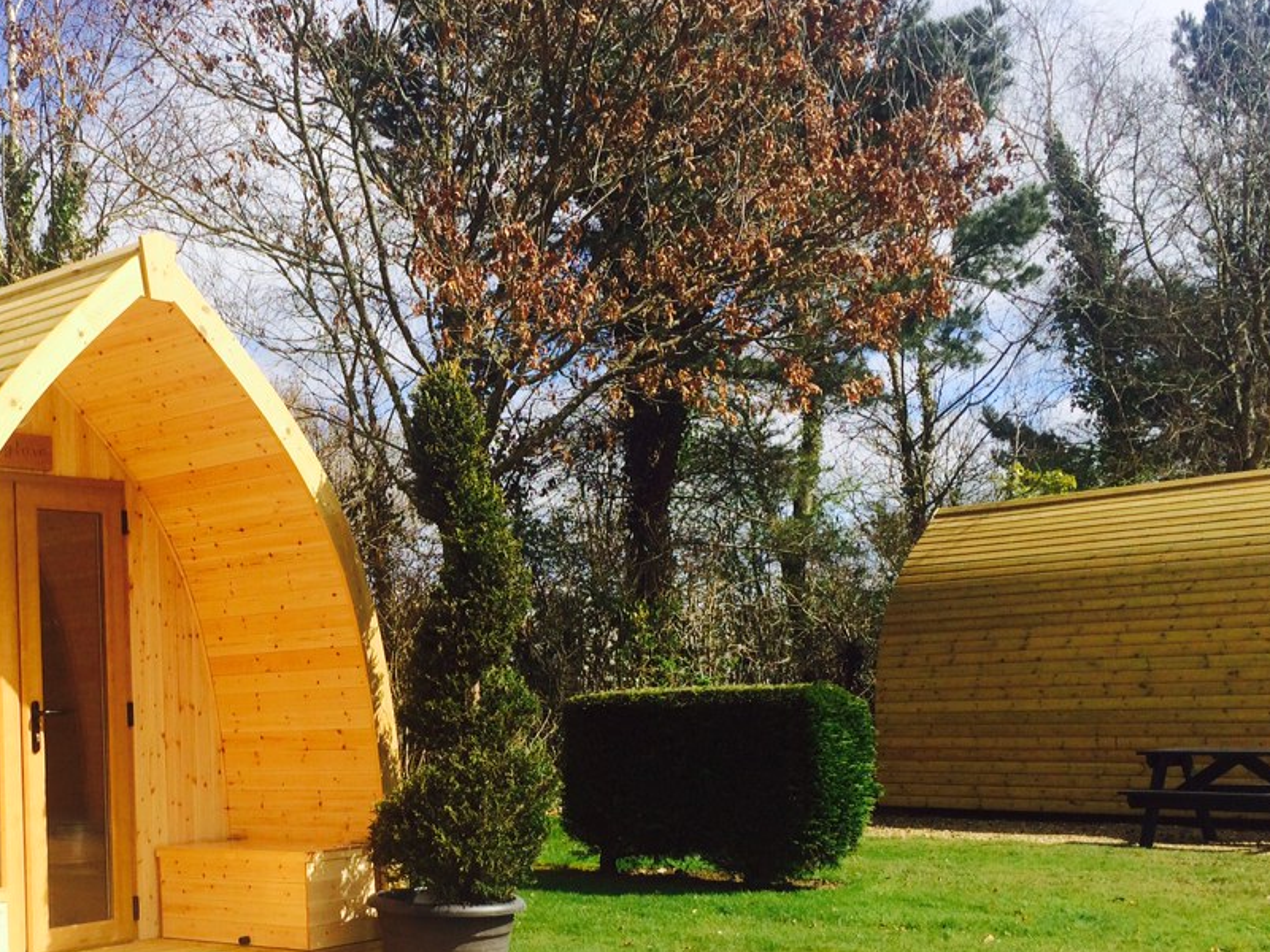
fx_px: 1761
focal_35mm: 48
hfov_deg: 38.7
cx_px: 329
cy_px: 628
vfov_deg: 30.1
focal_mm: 4.12
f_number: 2.2
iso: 40
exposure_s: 1/2053
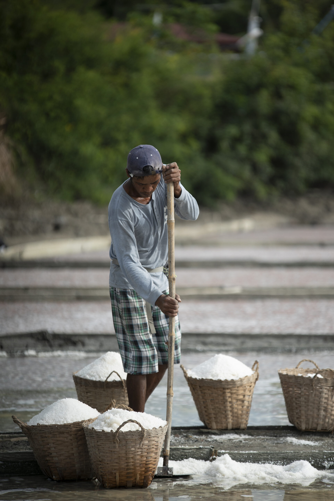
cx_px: 167
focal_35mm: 180
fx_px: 2501
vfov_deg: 11.4
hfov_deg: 7.6
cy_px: 250
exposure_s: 1/3200
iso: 250
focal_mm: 180
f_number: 2.8
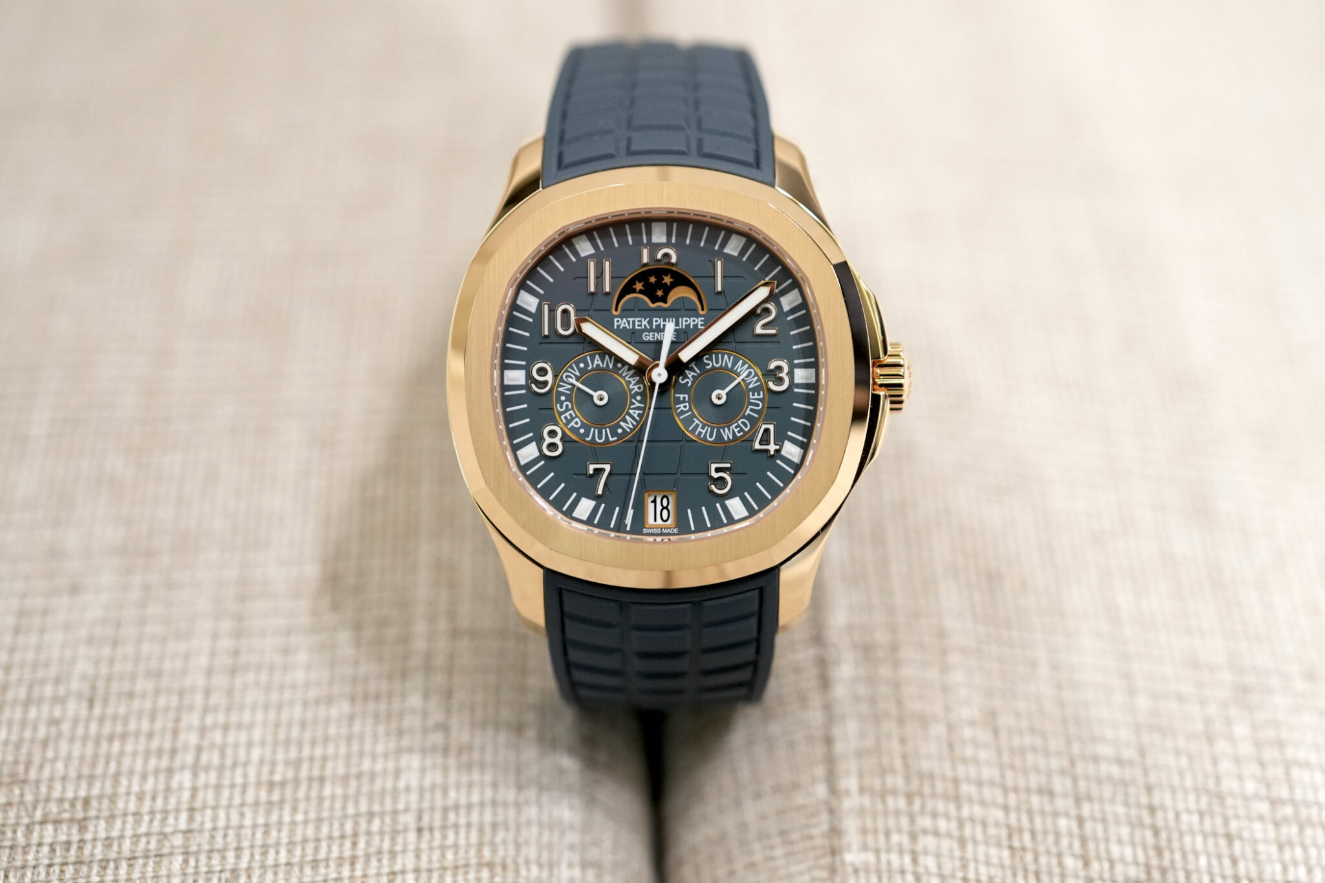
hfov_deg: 39.6
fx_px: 1840
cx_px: 662
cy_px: 442
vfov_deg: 27.0
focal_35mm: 50
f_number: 3.5
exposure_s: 1/100
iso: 2500
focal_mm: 50
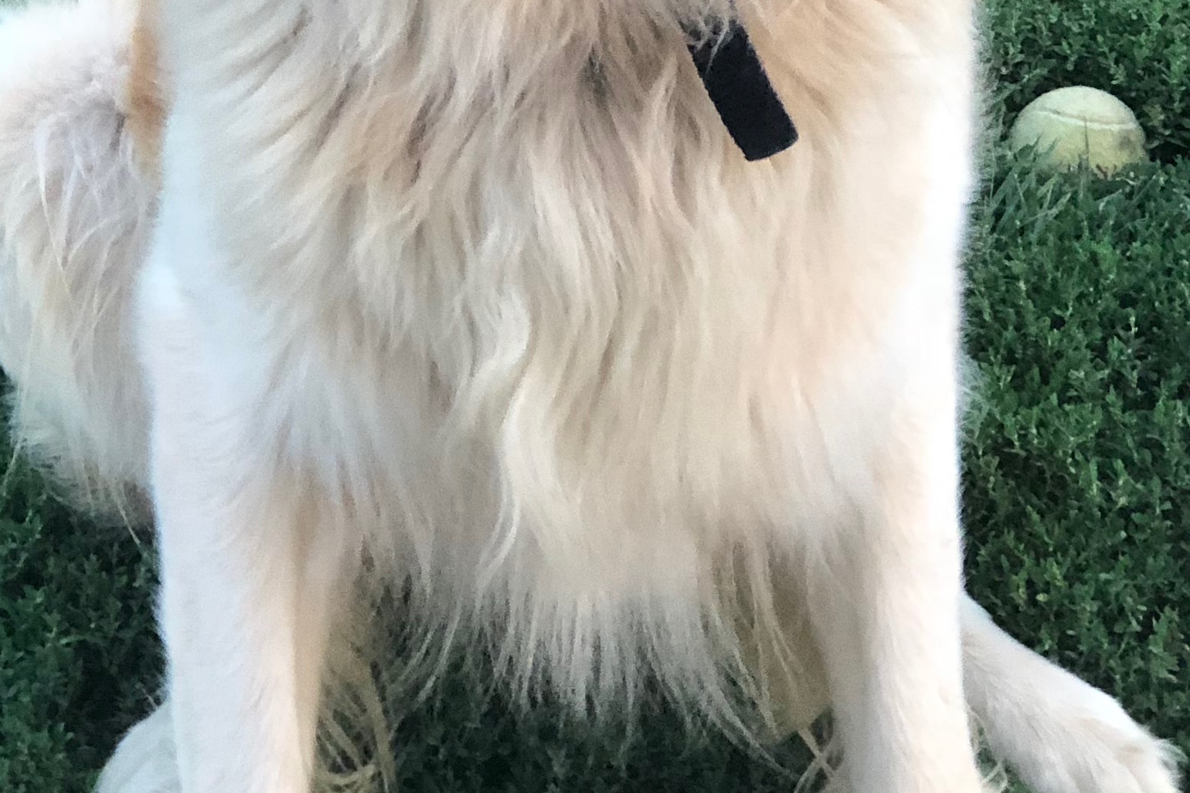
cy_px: -101
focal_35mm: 154
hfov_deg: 13.3
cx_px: 577
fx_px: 5091
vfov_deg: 8.8
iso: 400
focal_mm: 6.6
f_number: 2.8
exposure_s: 1/60
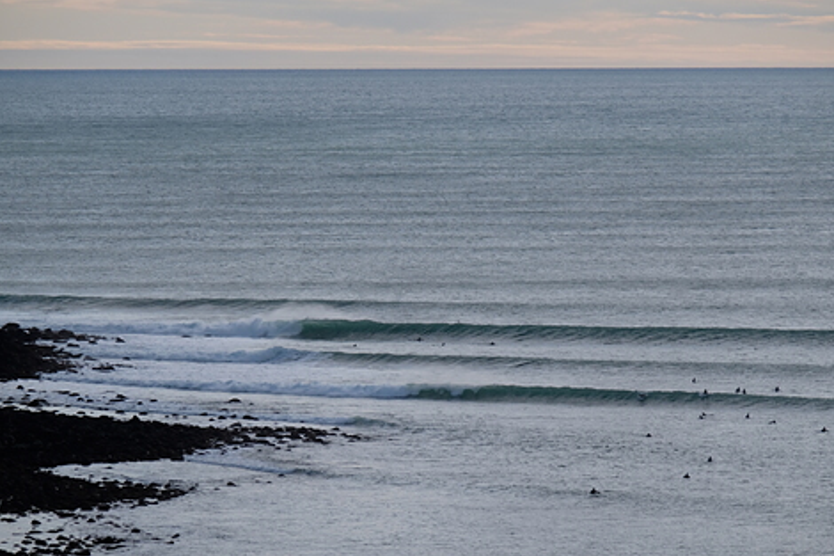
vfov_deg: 3.7
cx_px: 429
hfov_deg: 5.6
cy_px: 290
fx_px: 8499
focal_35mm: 367
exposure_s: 1/1000
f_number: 6.7
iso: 500
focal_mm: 230
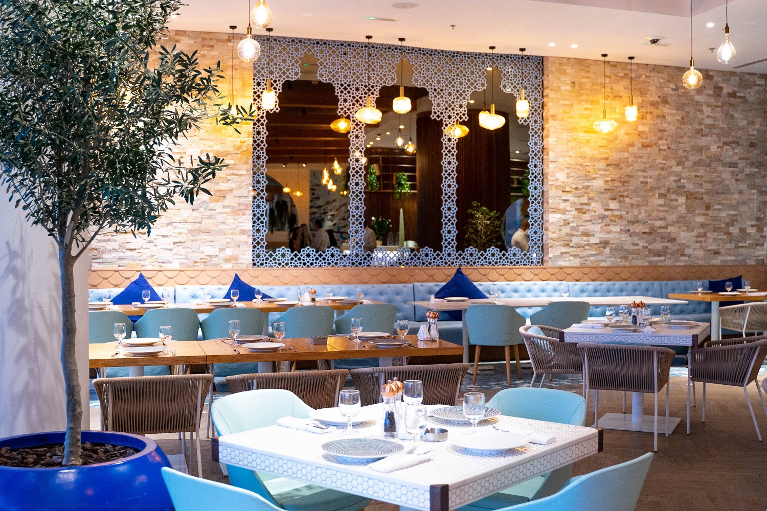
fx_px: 895
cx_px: 384
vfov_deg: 31.9
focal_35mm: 42
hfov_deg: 46.4
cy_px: 256
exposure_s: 1/50
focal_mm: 28
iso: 640
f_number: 2.8
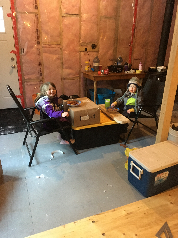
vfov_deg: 61.7
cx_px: 89
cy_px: 119
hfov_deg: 48.2
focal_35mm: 29
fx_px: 199
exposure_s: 1/15
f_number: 2.2
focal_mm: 4.15
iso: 320
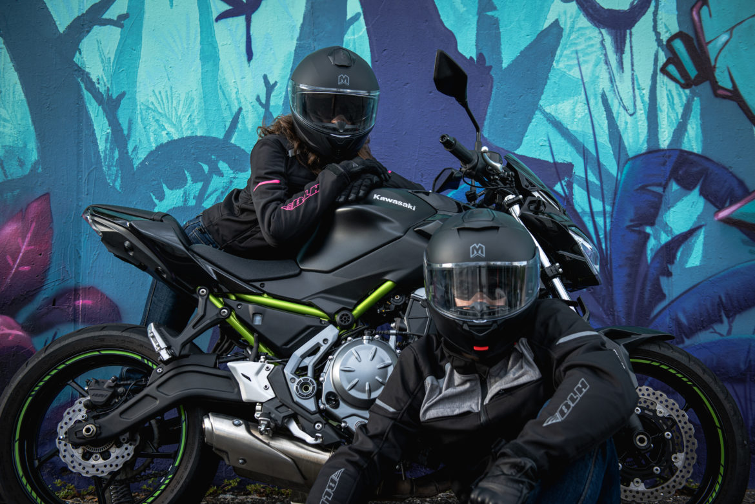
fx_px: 923
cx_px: 378
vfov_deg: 30.5
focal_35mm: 44
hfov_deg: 44.5
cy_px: 252
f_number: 4
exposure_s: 1/125
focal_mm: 44
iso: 160
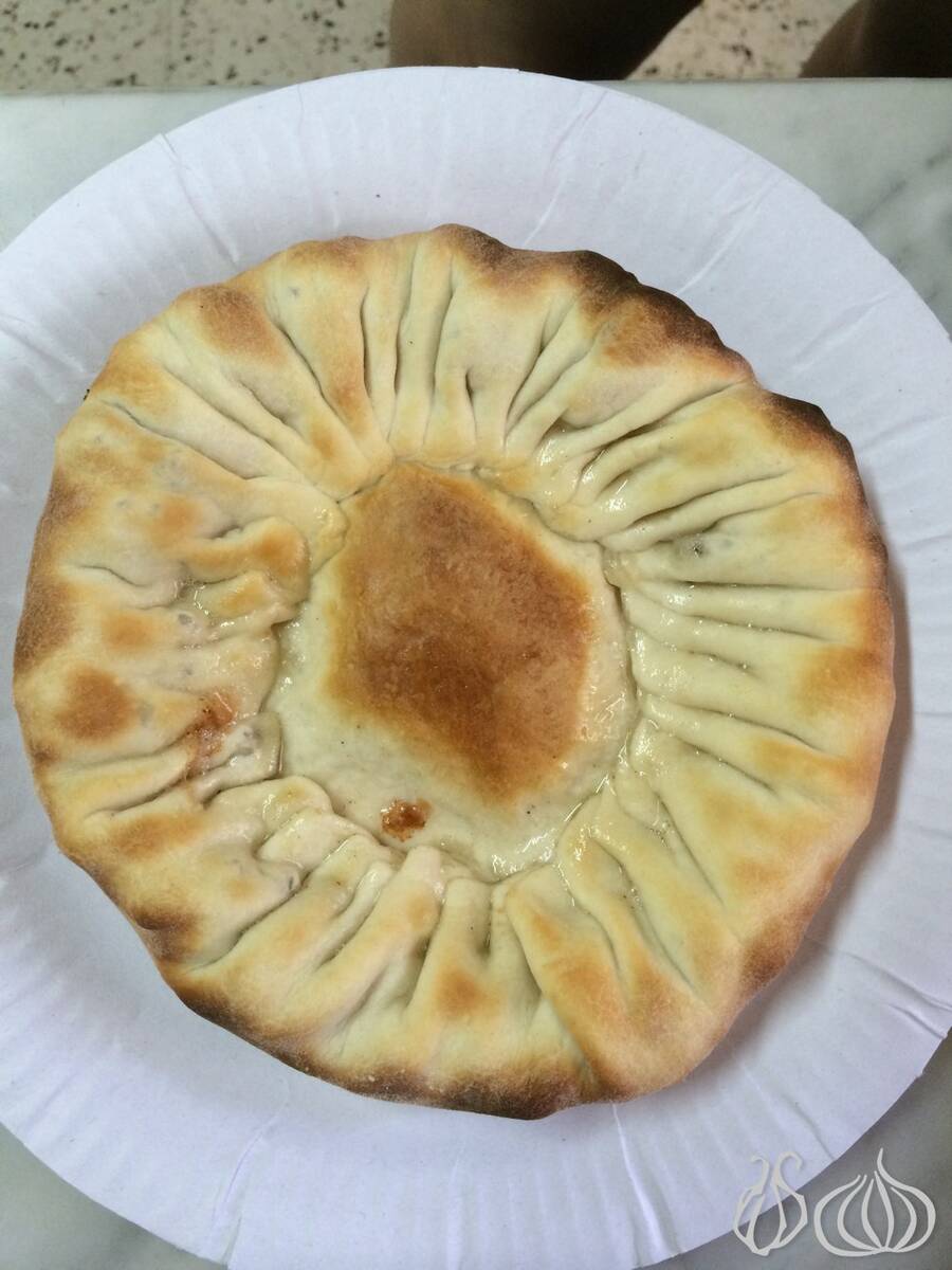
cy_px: 635
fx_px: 1100
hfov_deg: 46.8
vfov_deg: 60.0
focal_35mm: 30
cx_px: 476
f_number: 2.2
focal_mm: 4.12
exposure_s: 1/33
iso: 80
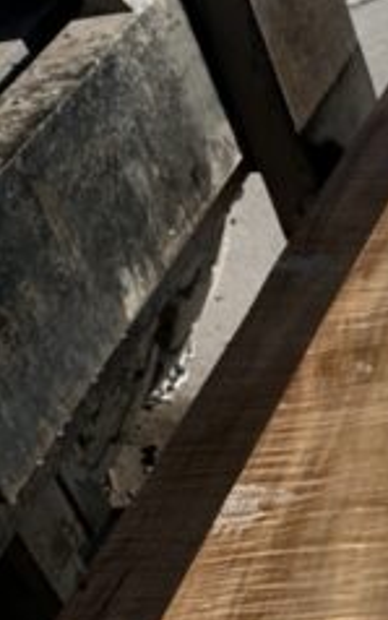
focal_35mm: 89
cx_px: 953
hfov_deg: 11.8
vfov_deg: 21.6
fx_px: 1504
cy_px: 740
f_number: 1.8
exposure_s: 1/2681
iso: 25
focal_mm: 4.25
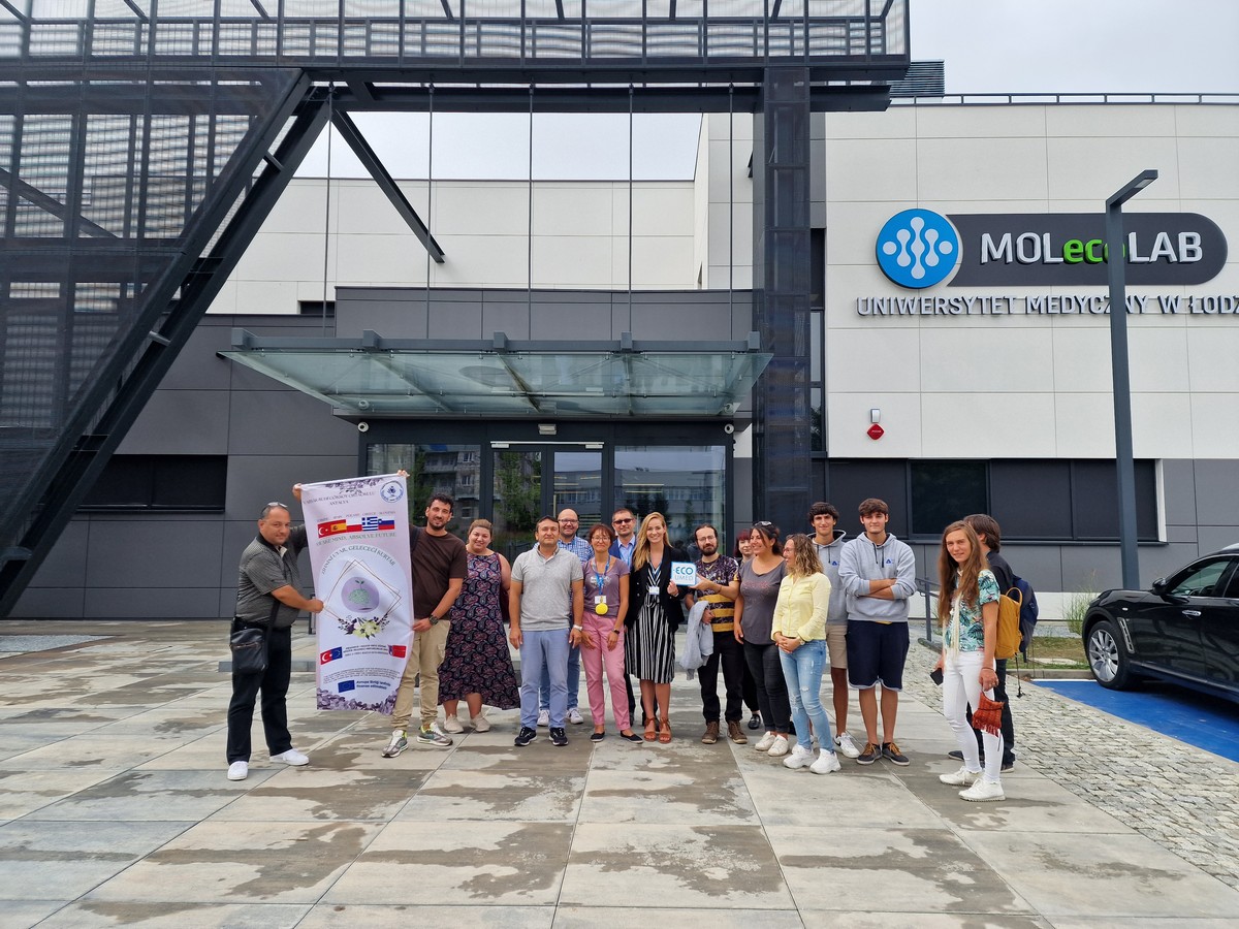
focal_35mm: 23
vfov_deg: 58.9
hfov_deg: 73.9
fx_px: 823
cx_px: 620
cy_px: 464
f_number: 1.8
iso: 50
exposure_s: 1/674
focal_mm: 6.4
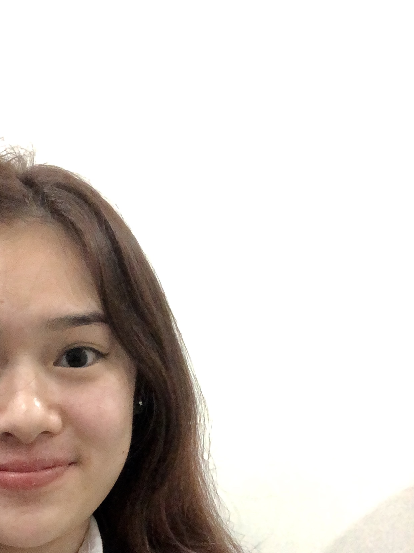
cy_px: 450
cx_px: 28
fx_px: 957
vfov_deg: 31.3
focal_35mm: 60
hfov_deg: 23.6
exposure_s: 1/33
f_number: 2.2
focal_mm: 2.87
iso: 500
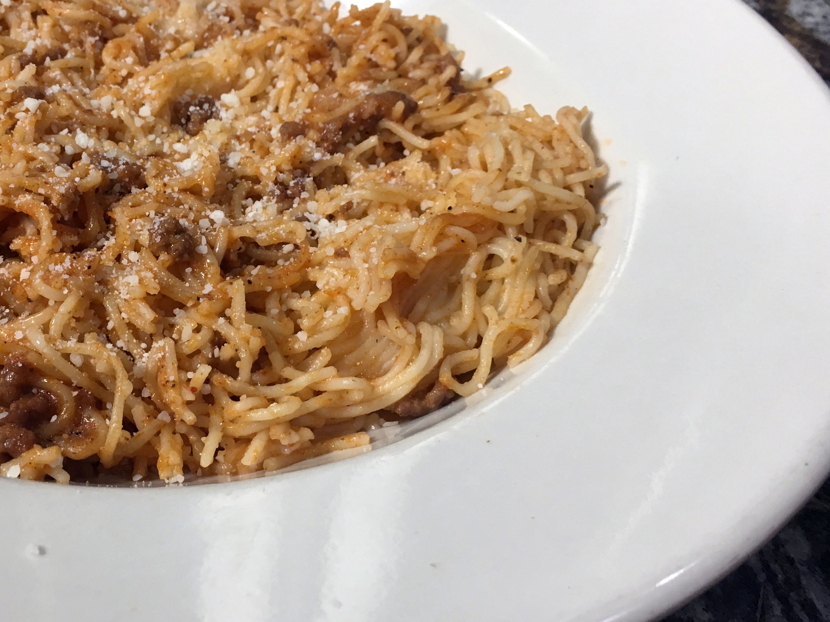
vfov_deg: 33.6
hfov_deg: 43.2
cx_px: 274
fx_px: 1031
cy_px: 301
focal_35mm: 43
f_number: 2.2
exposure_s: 1/30
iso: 40
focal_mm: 4.15
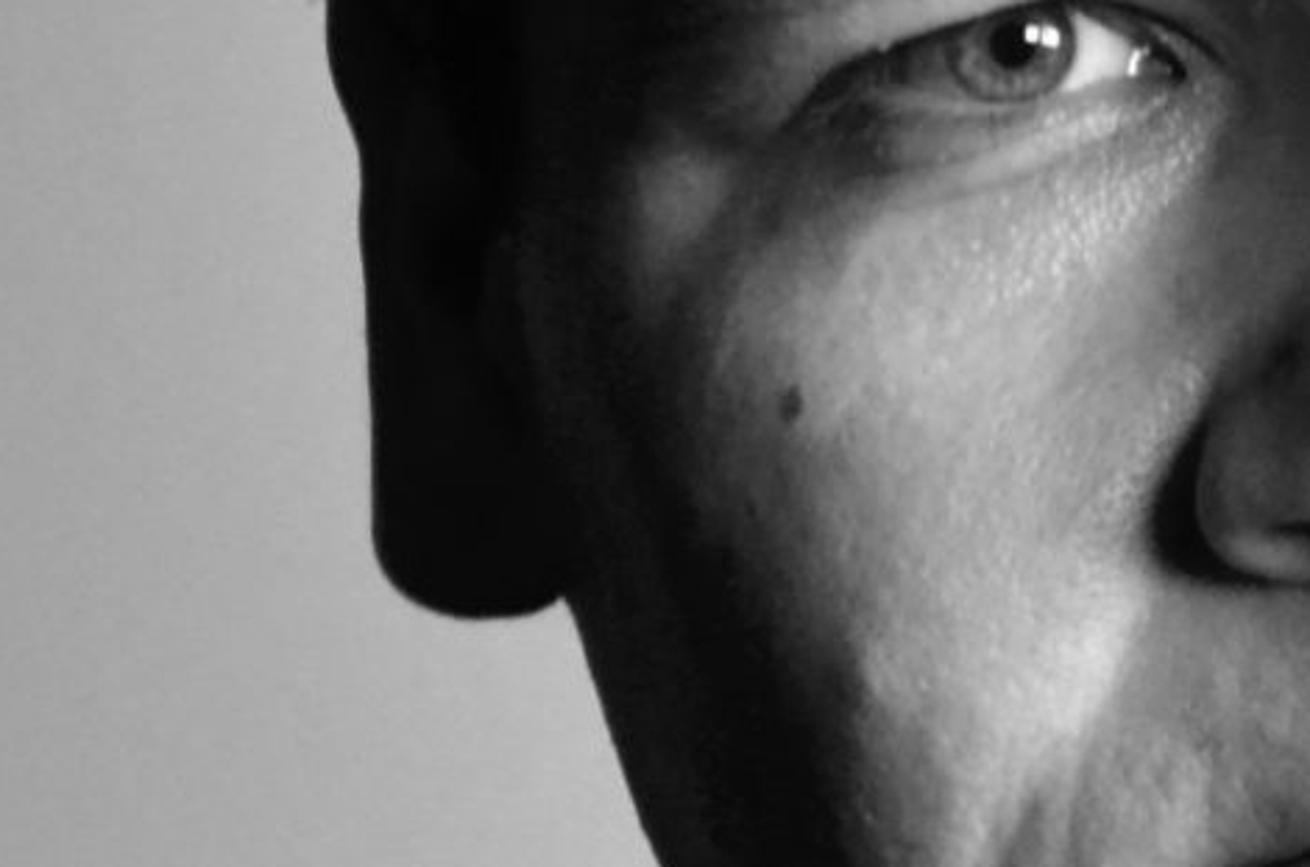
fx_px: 23742
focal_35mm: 654
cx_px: 2506
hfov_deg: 3.1
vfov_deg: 2.1
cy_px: 1043
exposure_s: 1/100
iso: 2500
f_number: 5.3
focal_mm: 80
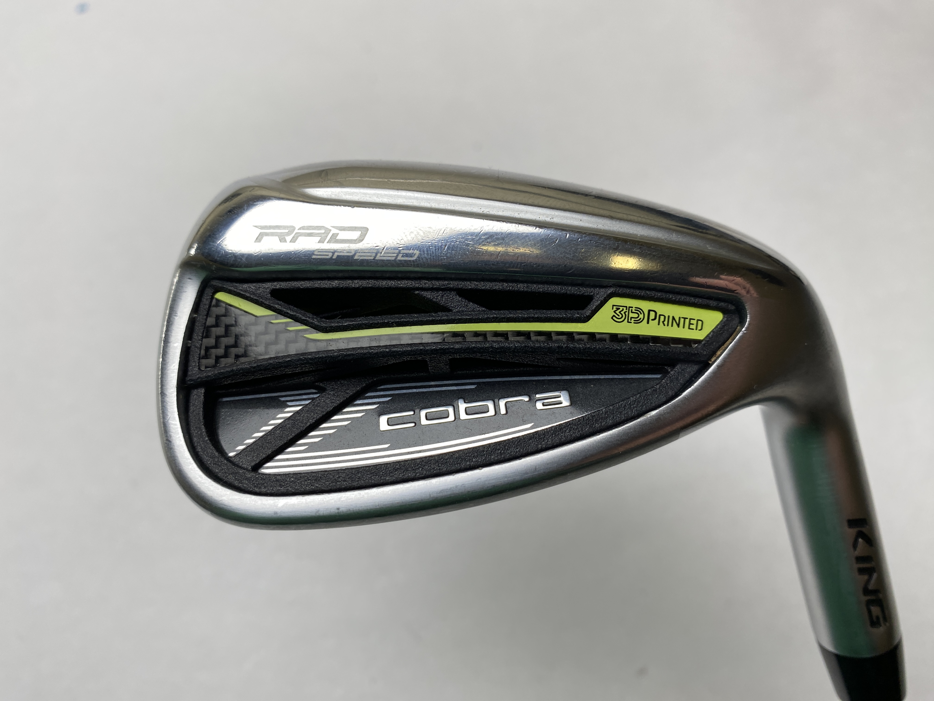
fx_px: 702
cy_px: 350
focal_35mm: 26
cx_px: 467
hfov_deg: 67.3
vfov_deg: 53.1
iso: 32
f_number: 1.8
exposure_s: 1/332
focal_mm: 4.25
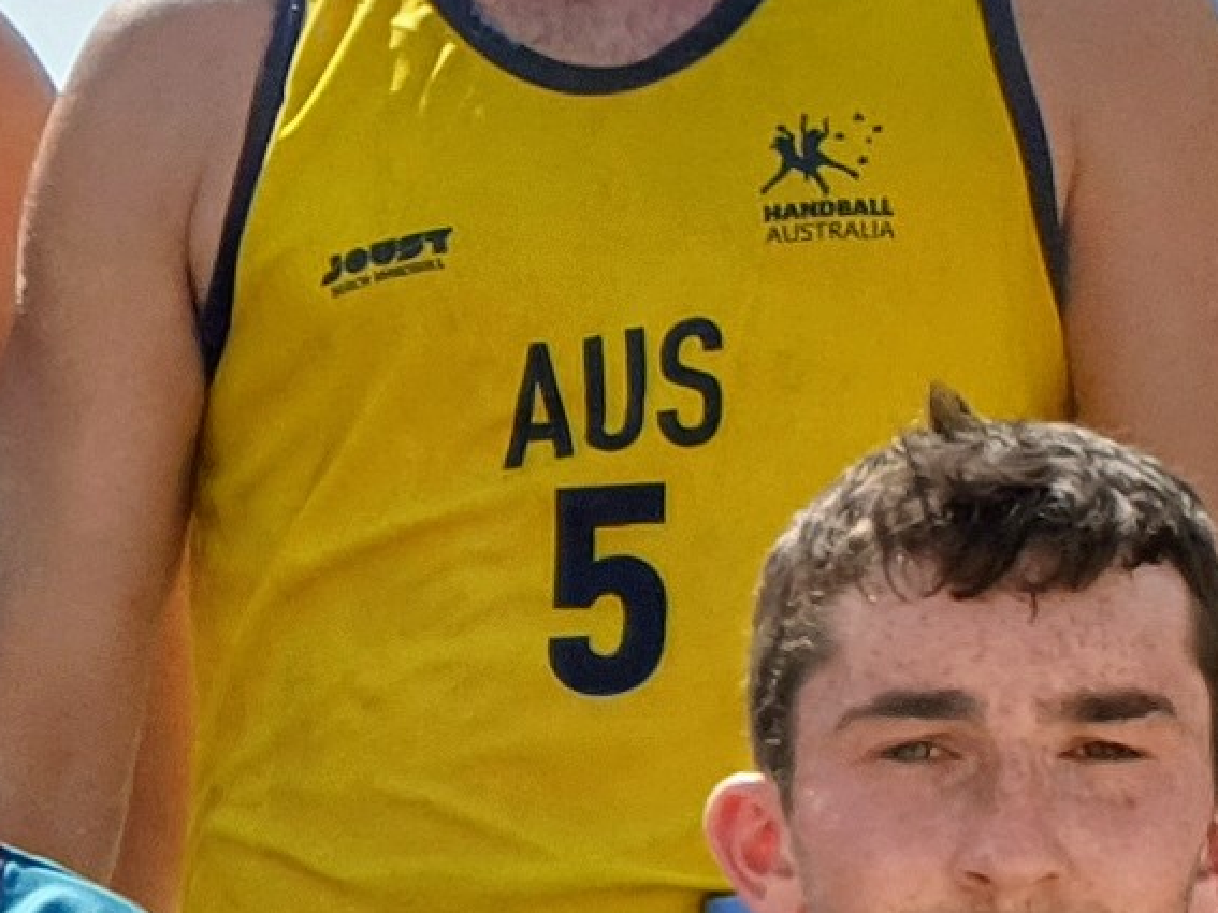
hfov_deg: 10.2
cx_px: -866
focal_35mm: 185
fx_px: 6508
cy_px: 1592
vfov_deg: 7.8
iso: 50
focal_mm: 4.3
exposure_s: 1/1623
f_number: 2.4
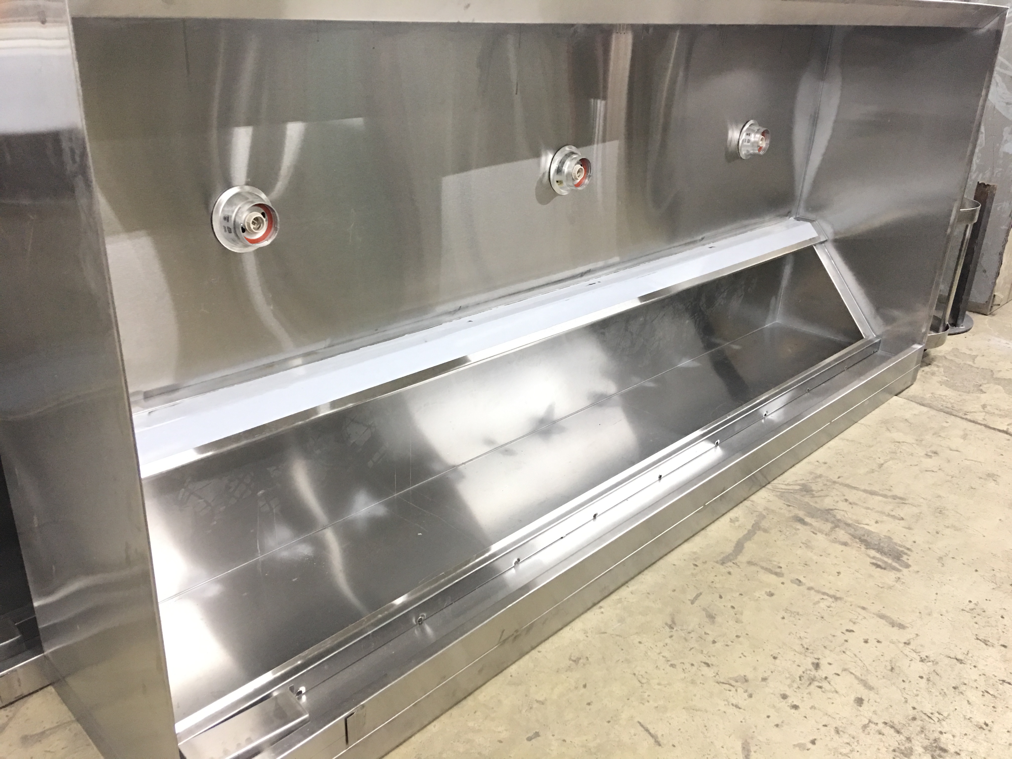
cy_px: 380
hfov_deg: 61.7
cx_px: 506
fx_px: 848
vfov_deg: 48.2
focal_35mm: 29
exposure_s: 1/15
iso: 100
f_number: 2.2
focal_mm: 4.15
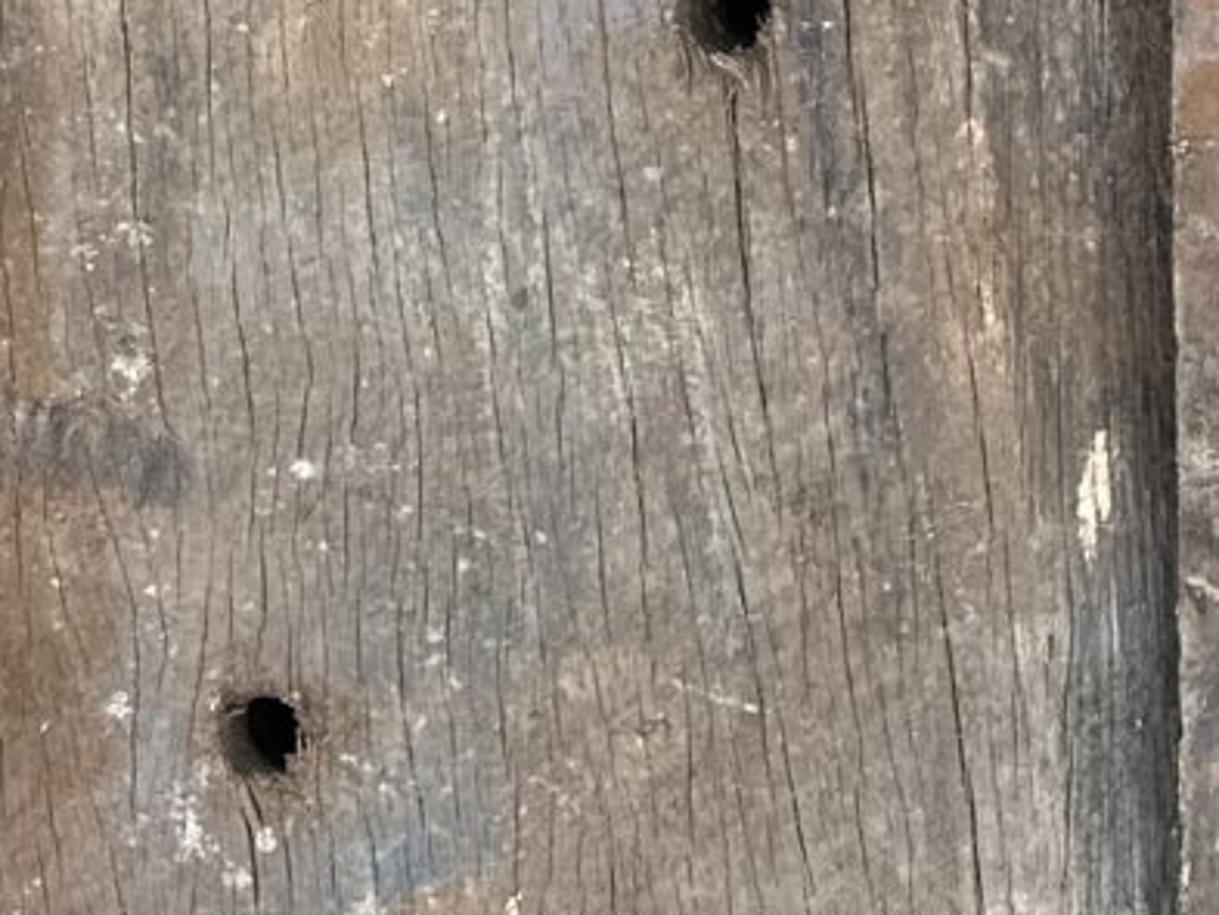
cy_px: -230
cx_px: 2463
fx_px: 4403
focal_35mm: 125
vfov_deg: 11.6
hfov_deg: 13.4
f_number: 1.78
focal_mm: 6.86
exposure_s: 1/296
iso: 80
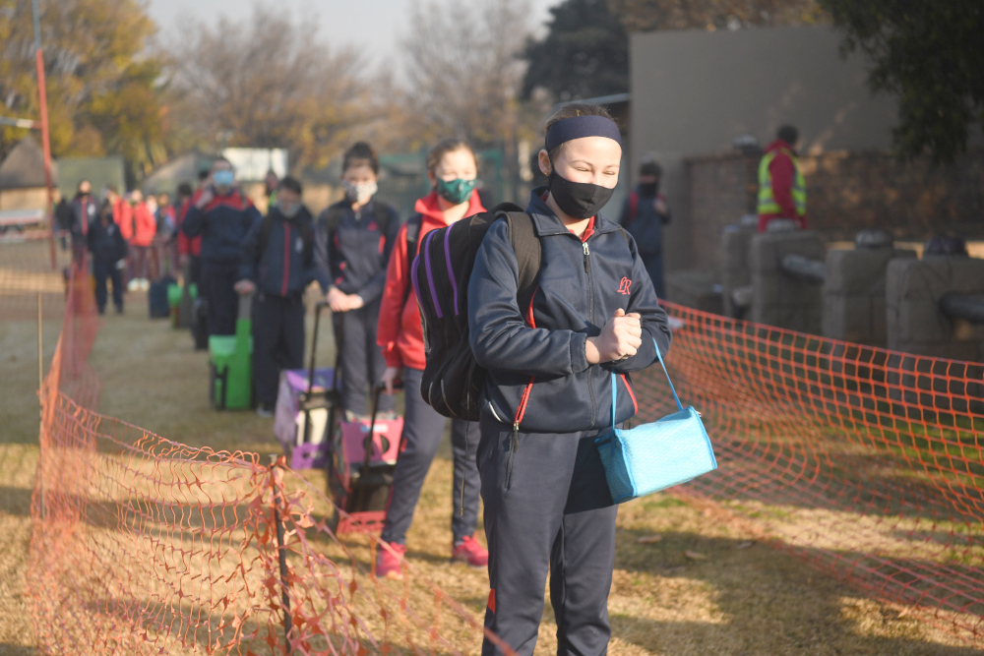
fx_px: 1913
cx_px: 492
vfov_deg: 19.5
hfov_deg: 28.8
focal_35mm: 70
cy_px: 328
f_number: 3.2
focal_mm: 70
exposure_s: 1/6400
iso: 1000
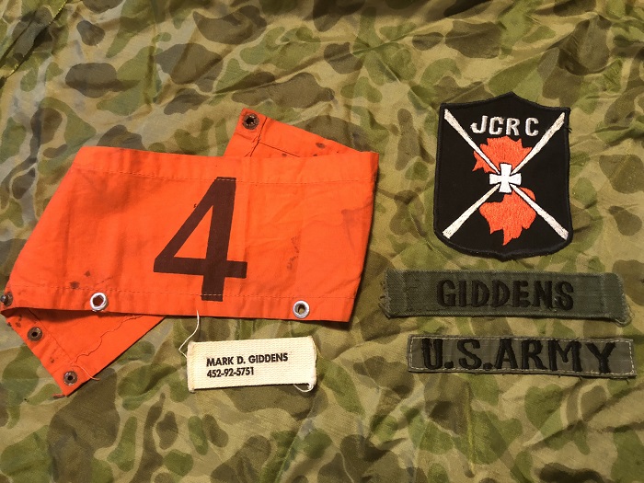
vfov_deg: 49.7
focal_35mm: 28
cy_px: 242
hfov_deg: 63.4
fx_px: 521
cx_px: 322
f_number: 1.8
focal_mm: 3.99
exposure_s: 1/5
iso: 100
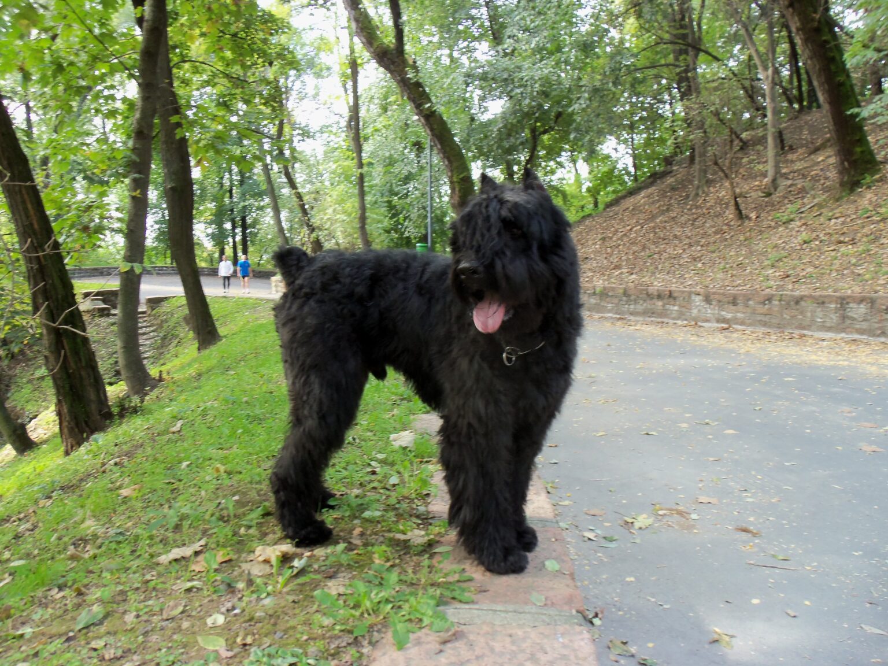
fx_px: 744
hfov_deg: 61.7
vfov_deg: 48.2
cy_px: 333
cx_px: 444
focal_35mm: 29
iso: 80
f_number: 3.4
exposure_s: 1/30
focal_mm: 5.2
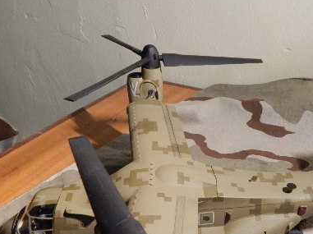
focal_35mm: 37
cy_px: 174
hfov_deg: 49.1
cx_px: 214
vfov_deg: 37.7
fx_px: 334
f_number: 3
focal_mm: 4
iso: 400
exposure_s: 1/8
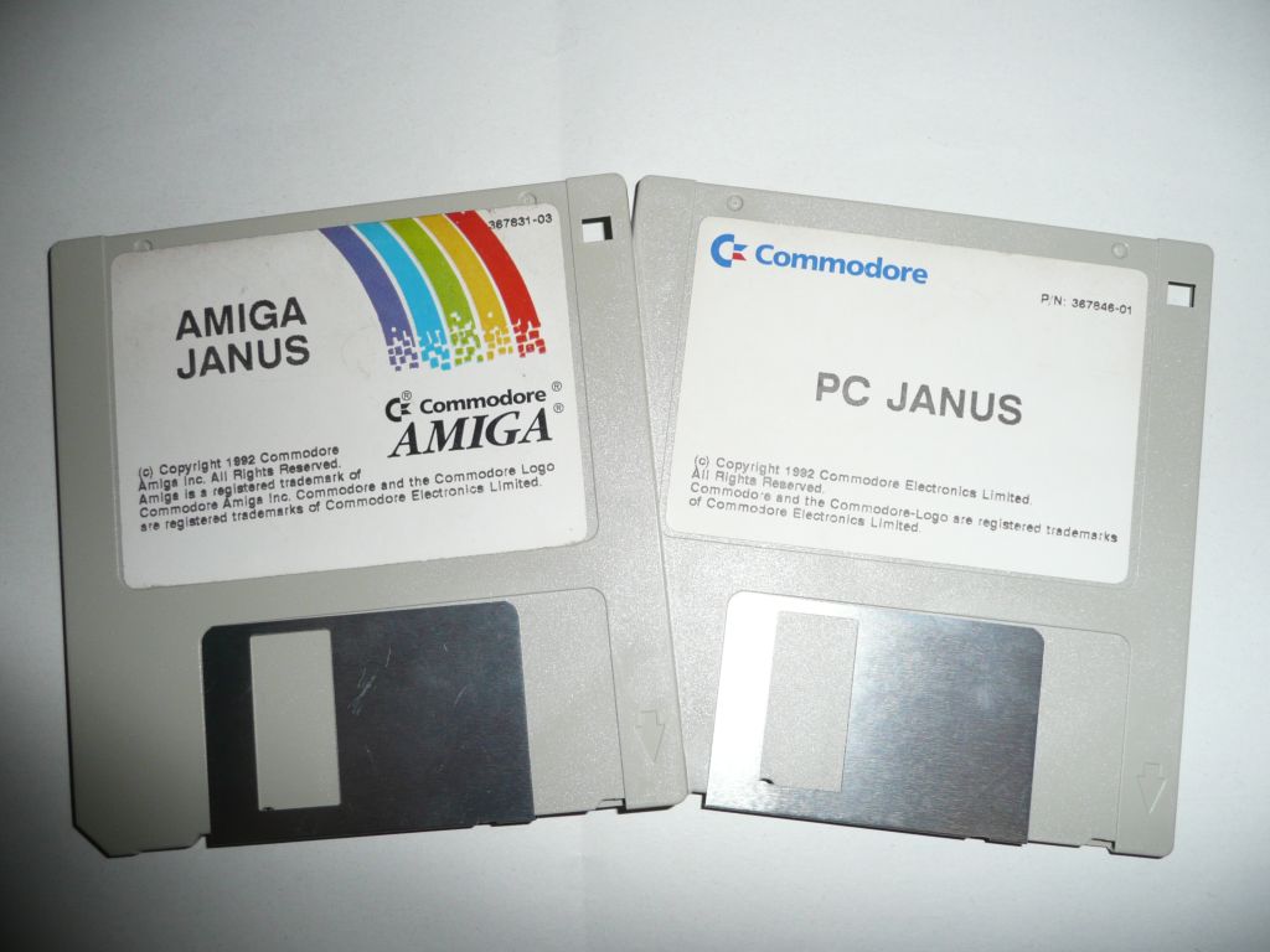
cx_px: 635
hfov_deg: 63.4
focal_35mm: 28
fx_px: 1027
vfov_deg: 49.7
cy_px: 476
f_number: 3.3
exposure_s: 1/30
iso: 100
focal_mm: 4.6
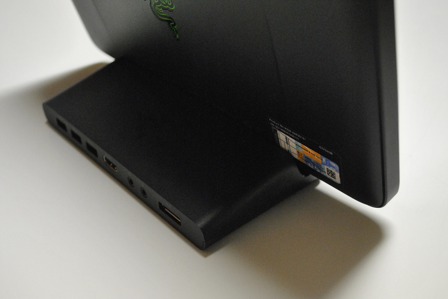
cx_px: 224
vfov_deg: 34.2
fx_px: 485
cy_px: 150
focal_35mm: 39
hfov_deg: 49.6
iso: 1100
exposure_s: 1/30
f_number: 4.2
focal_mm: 26
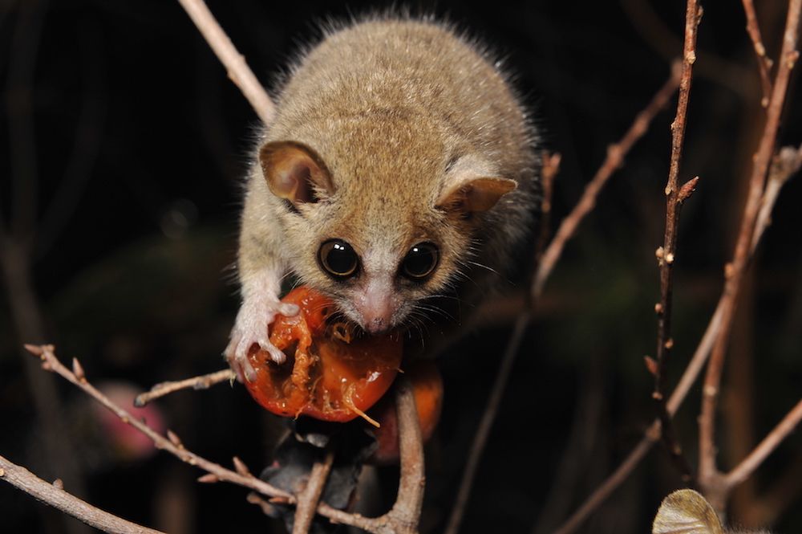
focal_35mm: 66
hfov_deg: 30.5
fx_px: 1469
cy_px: 267
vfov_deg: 20.6
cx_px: 401
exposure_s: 1/125
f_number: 11
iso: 800
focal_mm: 66
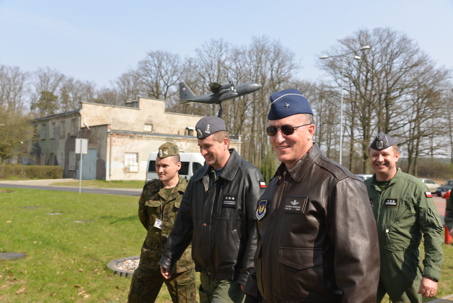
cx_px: 226
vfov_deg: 37.9
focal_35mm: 35
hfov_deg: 54.4
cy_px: 152
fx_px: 441
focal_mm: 35
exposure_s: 1/160
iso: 100
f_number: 6.3
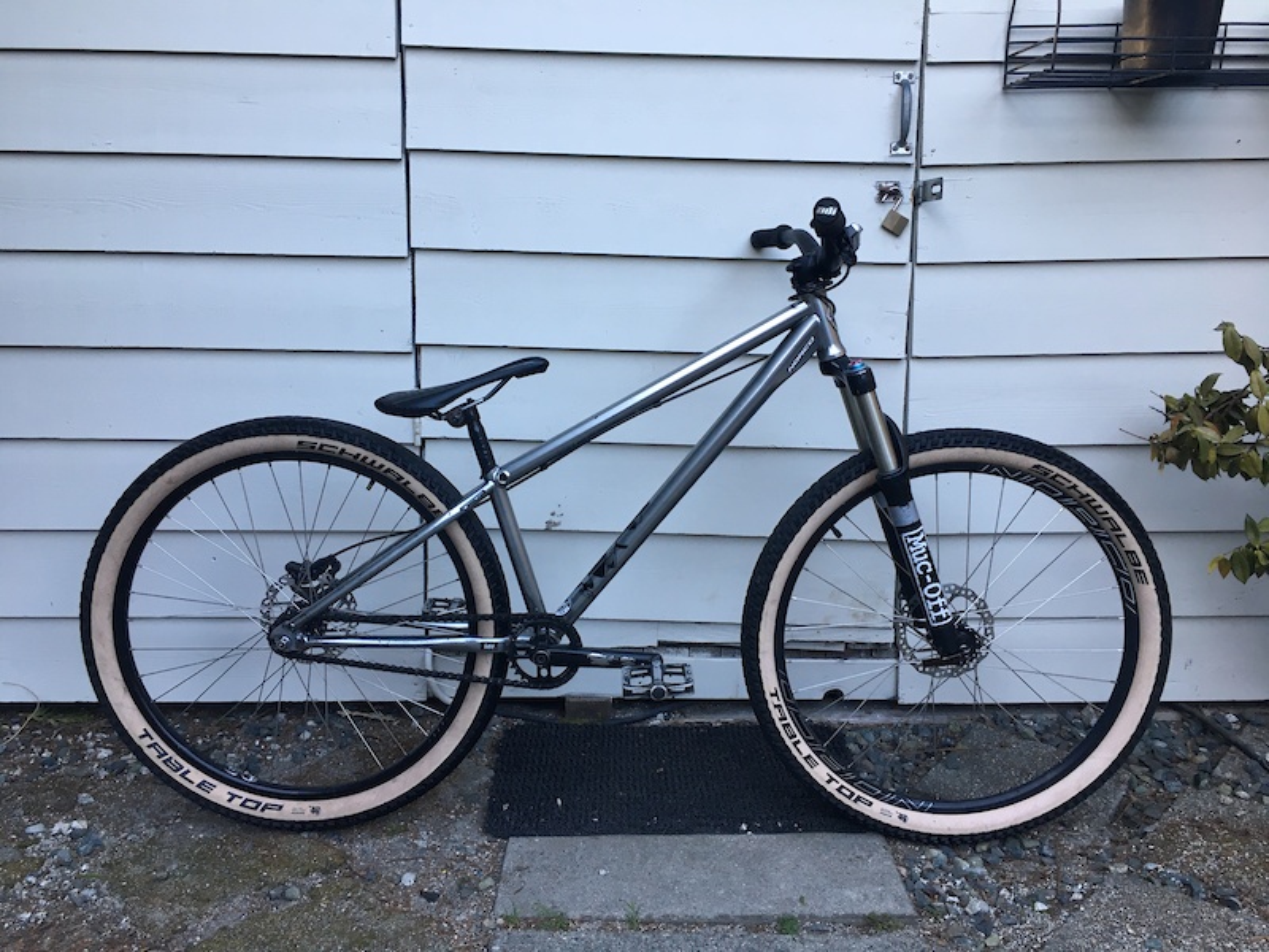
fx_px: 1063
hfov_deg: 61.7
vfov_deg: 48.2
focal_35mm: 29
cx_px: 634
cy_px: 476
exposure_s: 1/40
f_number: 2.2
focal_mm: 4.15
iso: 25
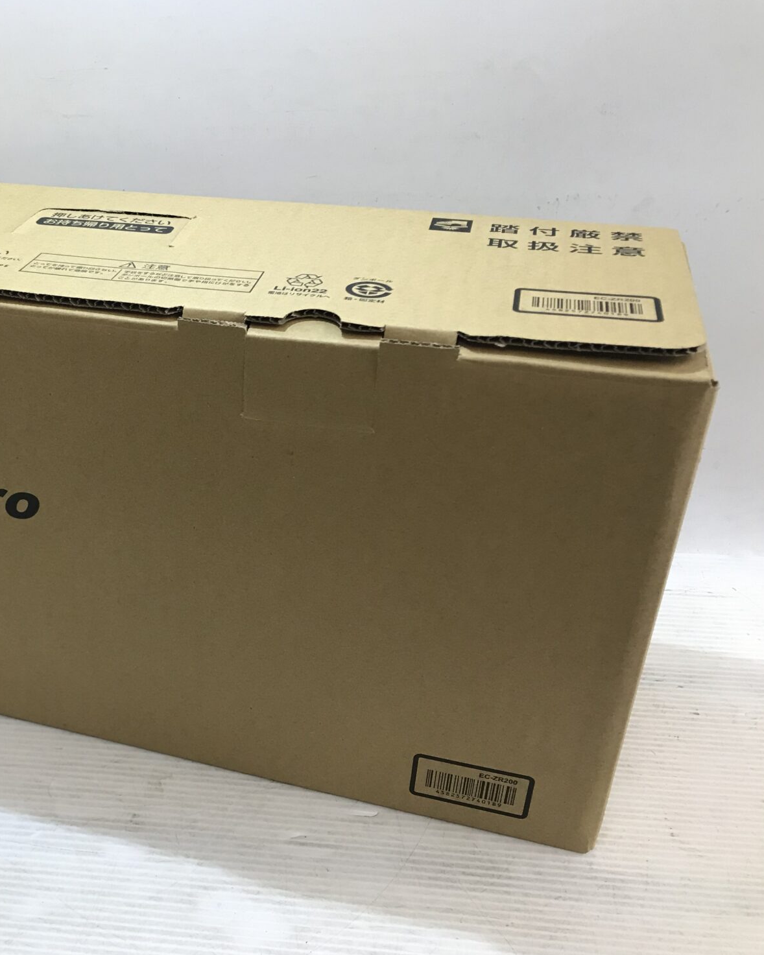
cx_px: 118
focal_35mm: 38
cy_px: 473
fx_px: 1074
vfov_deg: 47.9
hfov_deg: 37.3
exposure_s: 1/40
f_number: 1.8
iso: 25
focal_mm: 3.99
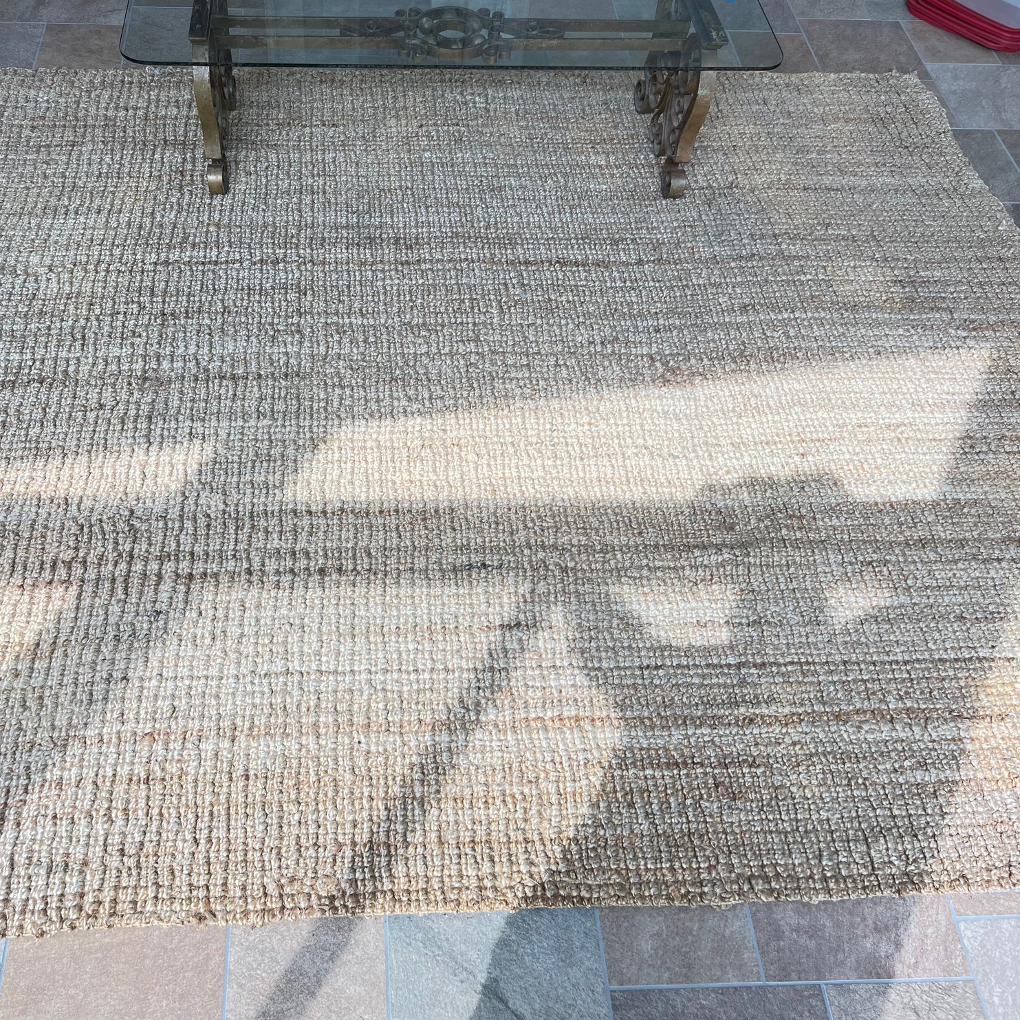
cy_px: 508
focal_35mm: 31
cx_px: 406
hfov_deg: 52.2
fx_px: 1033
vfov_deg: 52.5
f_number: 1.5
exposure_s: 1/186
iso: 50
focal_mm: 5.7
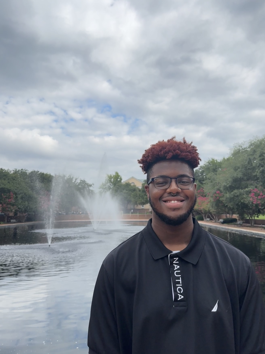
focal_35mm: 24
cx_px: 132
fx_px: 245
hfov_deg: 56.8
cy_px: 177
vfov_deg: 71.6
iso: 80
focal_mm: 6.76
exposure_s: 1/2604
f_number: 1.78
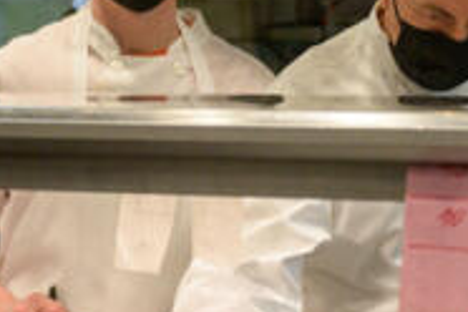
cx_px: 476
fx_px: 1807
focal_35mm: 139
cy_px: 24
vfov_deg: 9.8
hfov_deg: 14.5
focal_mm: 36
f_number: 2.8
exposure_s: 1/500
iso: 1600
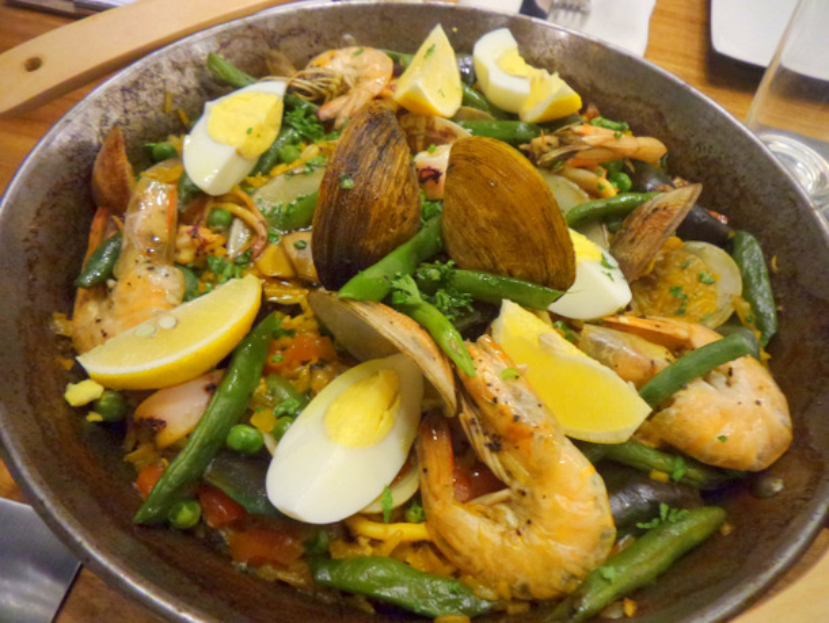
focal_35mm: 24
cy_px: 312
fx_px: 575
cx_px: 414
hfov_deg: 71.6
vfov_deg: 56.9
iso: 800
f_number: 3.1
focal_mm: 4.4
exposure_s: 1/10
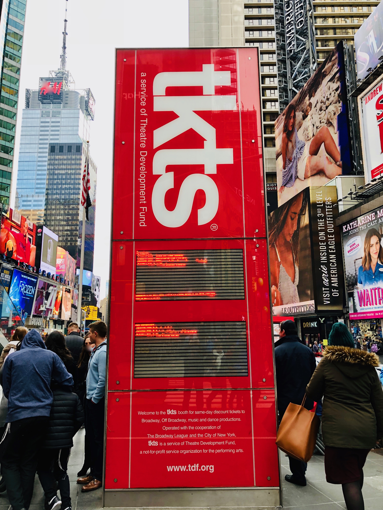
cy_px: 255
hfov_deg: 49.7
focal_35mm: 28
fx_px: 413
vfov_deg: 63.4
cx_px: 192
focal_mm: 3.99
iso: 20
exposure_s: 1/156
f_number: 1.8
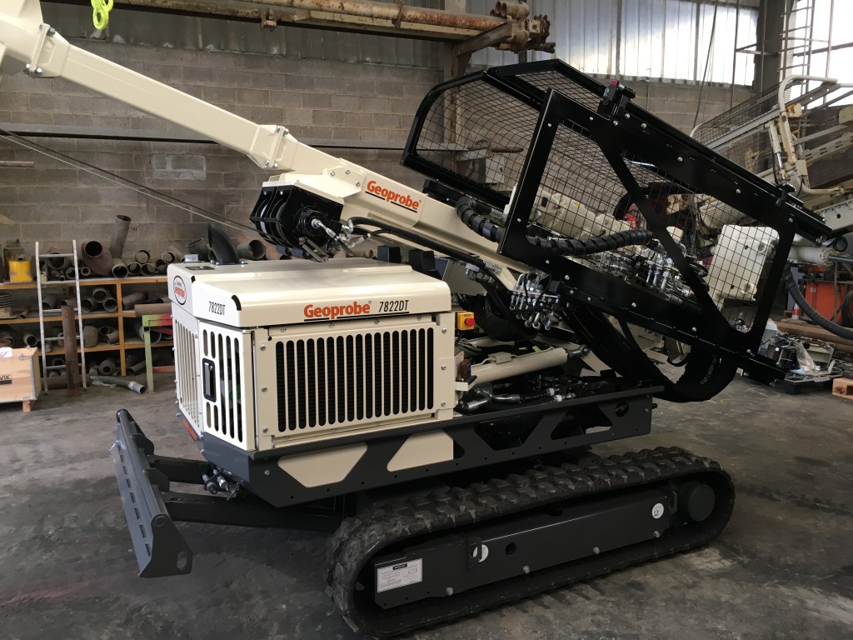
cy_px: 320
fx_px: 715
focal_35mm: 29
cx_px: 426
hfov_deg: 61.7
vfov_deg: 48.2
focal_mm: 4.15
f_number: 2.2
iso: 80
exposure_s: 1/33
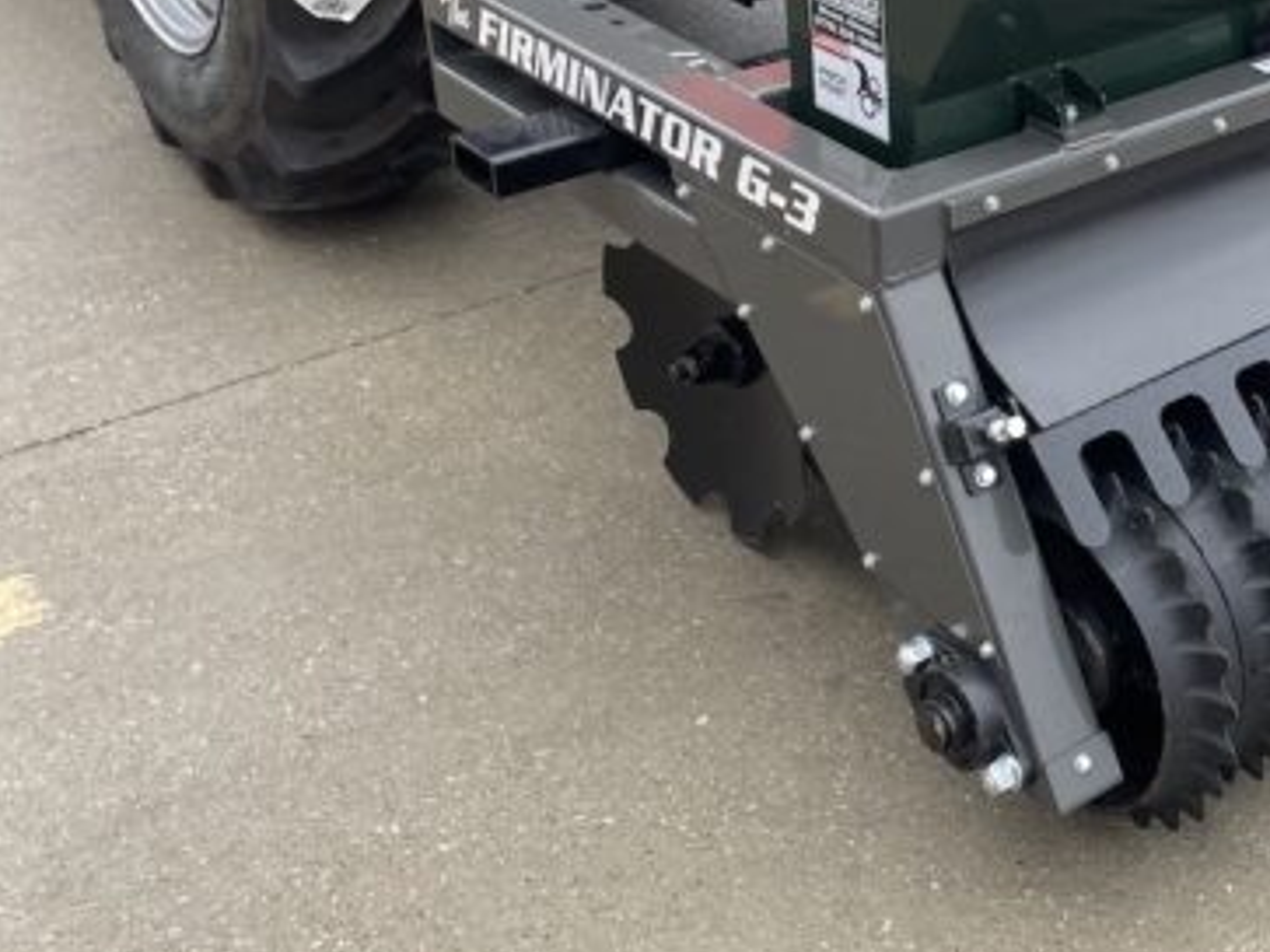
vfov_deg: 26.2
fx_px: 2017
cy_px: 220
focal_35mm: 55
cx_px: 1218
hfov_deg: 32.6
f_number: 1.6
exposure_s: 1/399
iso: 32
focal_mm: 4.2
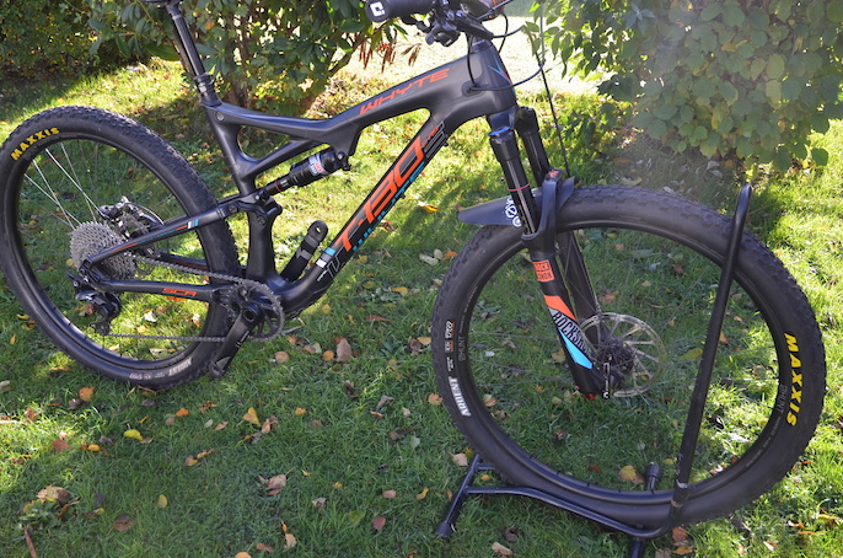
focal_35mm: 35
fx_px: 818
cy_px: 264
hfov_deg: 54.5
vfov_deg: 37.7
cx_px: 390
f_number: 5.6
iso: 200
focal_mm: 20
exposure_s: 1/125
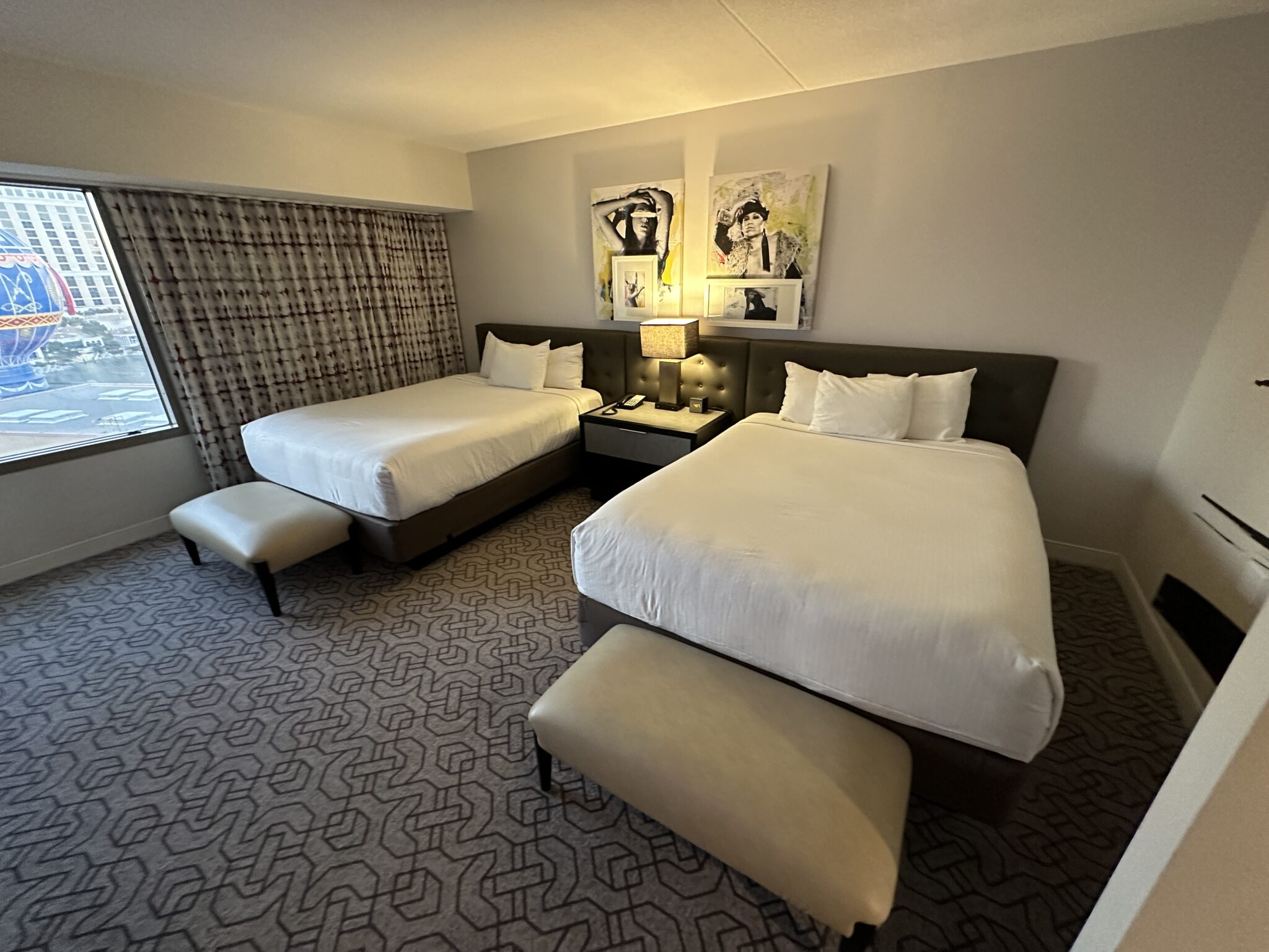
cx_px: 634
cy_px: 476
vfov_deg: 85.7
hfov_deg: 102.1
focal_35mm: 14
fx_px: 513
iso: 640
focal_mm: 2.22
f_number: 2.2
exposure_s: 1/60
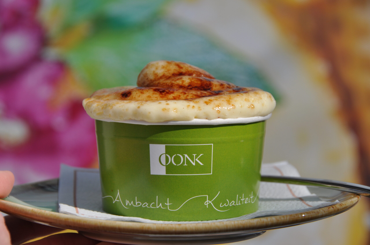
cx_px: 185
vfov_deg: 10.1
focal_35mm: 135
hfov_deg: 15.2
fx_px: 1386
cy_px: 122
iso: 200
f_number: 8
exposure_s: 1/1000
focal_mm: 90
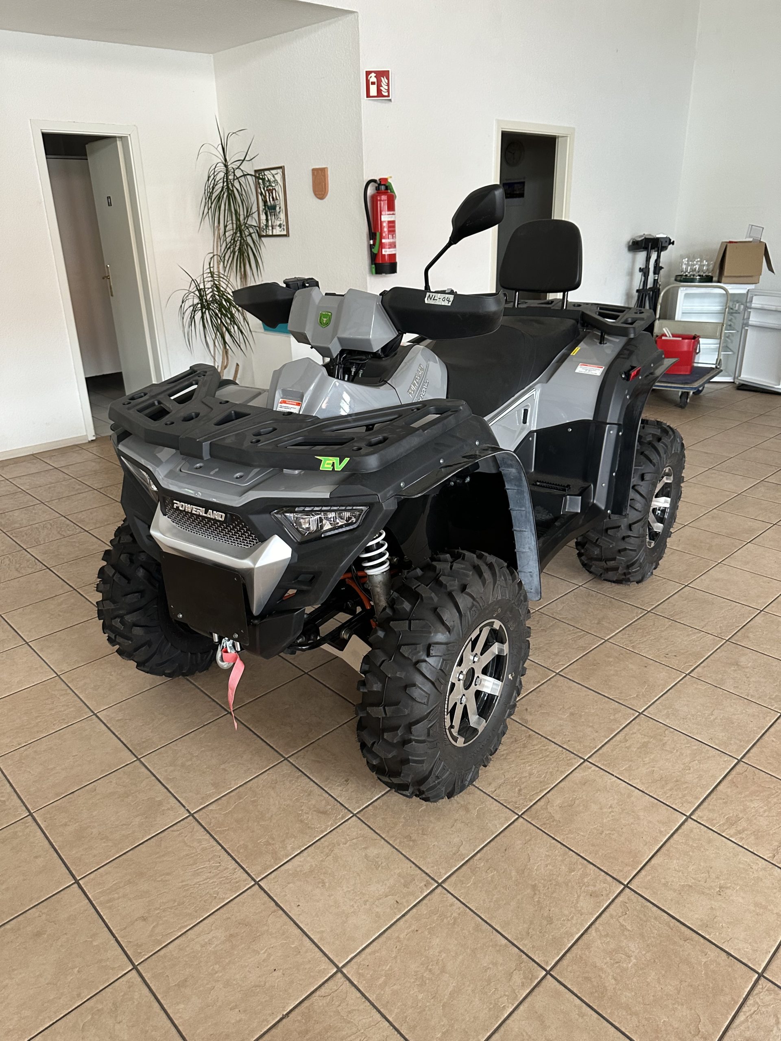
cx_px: 390
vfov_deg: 71.6
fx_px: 722
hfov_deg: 56.8
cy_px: 520
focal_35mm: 24
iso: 400
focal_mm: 6.86
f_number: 1.78
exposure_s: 1/60
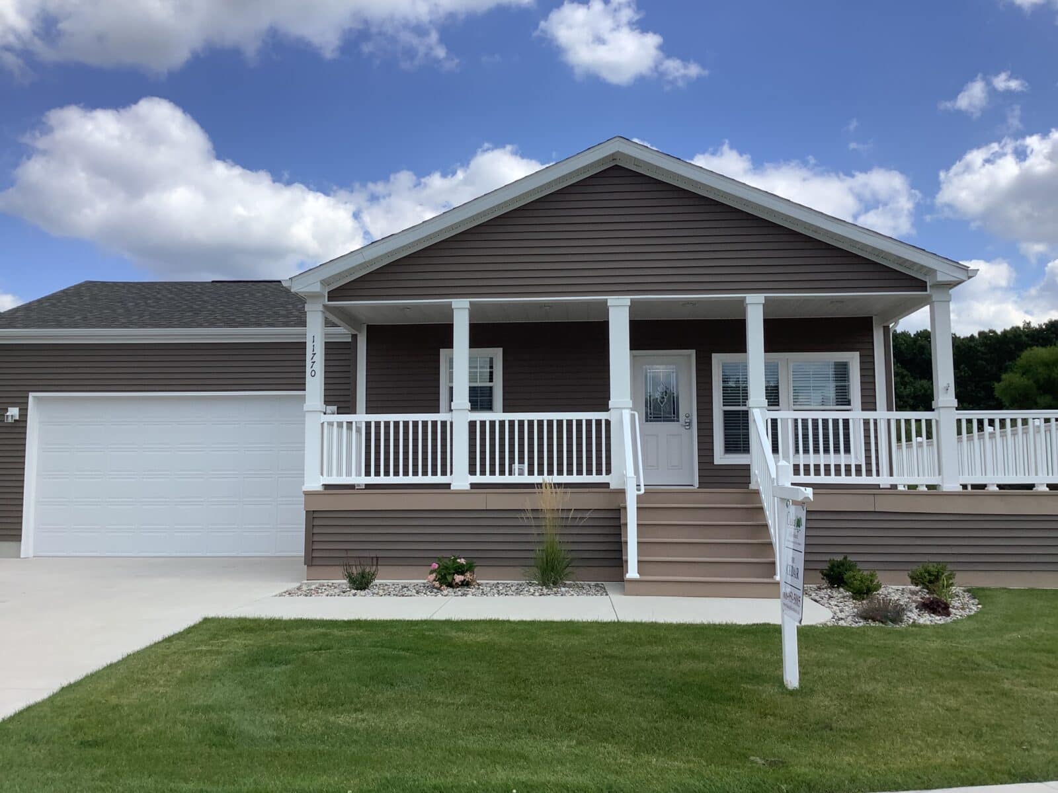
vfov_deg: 45.4
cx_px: 529
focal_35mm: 31
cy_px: 396
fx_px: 947
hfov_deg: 58.4
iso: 25
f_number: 2.4
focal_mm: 3.3
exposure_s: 1/1101
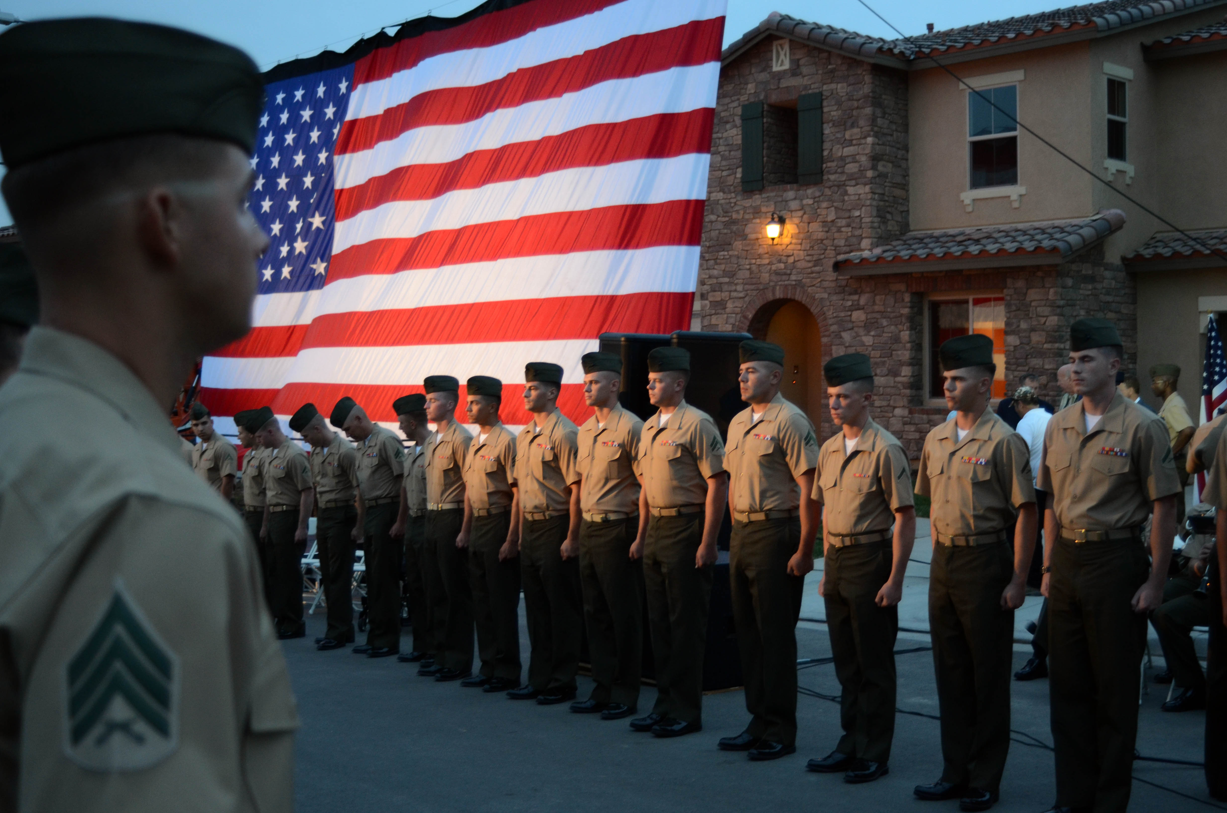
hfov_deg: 41.2
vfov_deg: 28.0
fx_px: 1633
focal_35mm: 48
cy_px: 406
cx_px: 614
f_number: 3.8
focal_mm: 32
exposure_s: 1/60
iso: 800
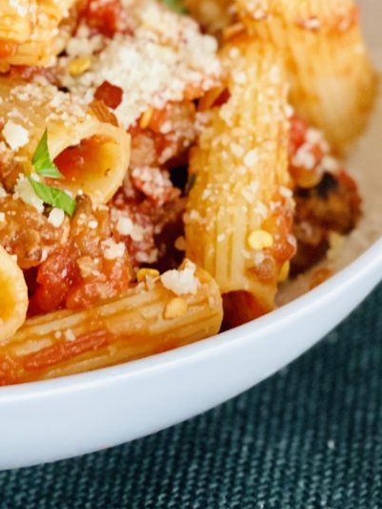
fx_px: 2294
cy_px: 118
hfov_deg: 9.3
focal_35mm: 156
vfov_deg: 12.6
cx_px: -146
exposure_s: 1/40
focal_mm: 6
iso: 250
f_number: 2
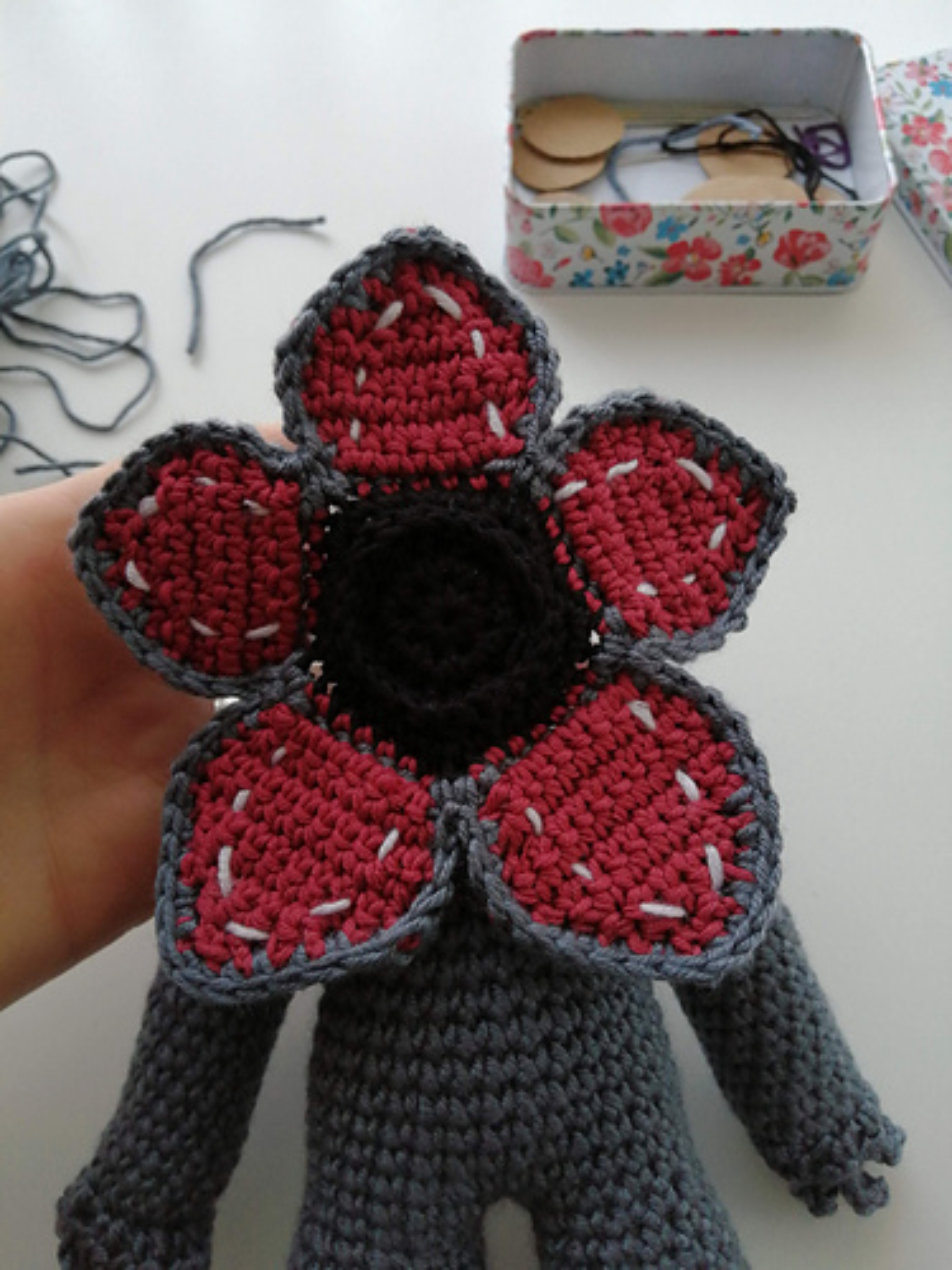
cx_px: 476
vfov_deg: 67.3
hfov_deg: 53.1
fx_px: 953
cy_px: 635
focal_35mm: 26
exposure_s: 1/50
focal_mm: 3.46
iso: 50
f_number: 1.8
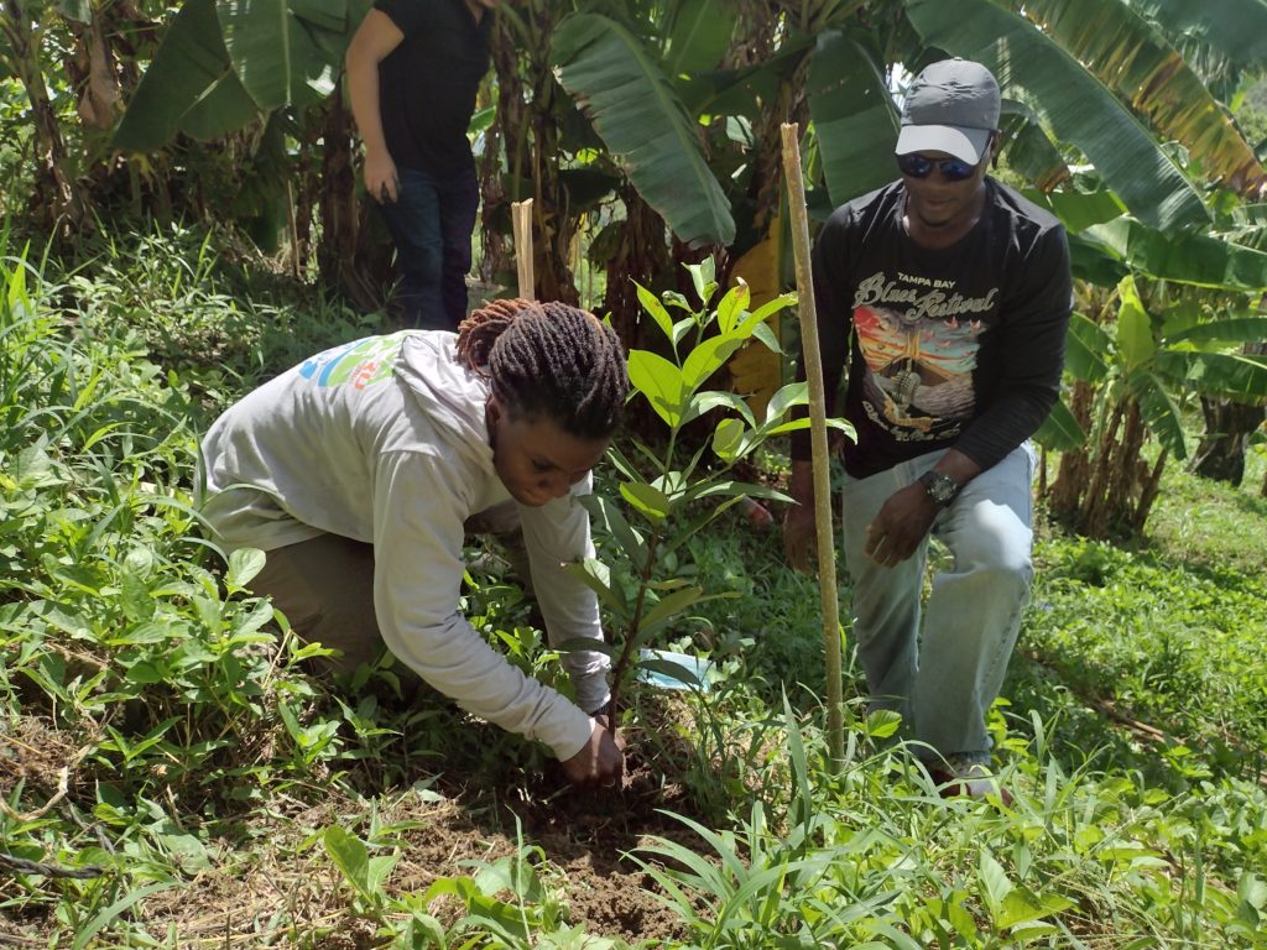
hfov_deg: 65.3
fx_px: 988
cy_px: 475
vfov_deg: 51.4
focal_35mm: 27
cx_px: 634
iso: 100
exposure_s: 1/1738
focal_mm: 4.71
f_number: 1.7
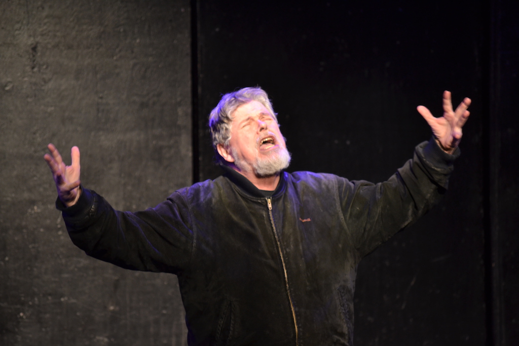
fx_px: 2920
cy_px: 173
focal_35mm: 202
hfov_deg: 10.2
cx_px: 260
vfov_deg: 6.8
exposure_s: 1/50
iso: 400
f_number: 5
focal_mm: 135
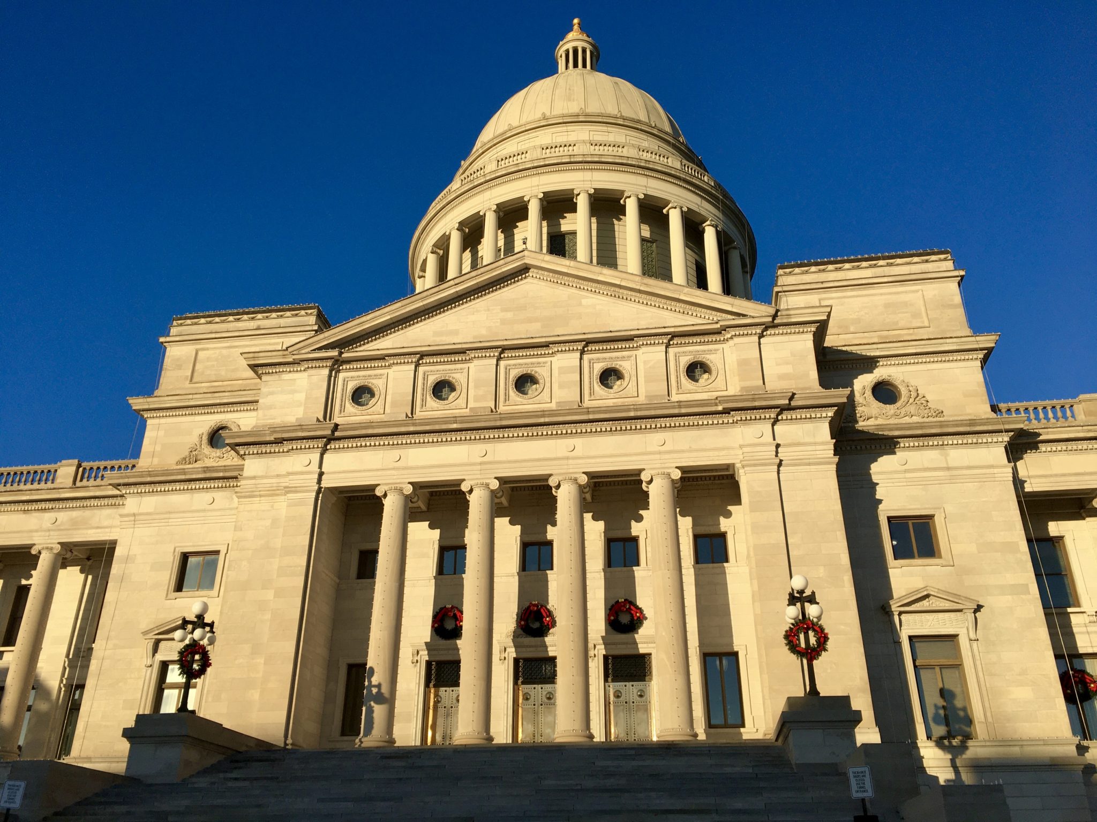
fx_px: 919
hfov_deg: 61.7
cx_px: 548
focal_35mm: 29
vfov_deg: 48.2
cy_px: 411
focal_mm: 4.15
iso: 25
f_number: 2.2
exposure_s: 1/1603
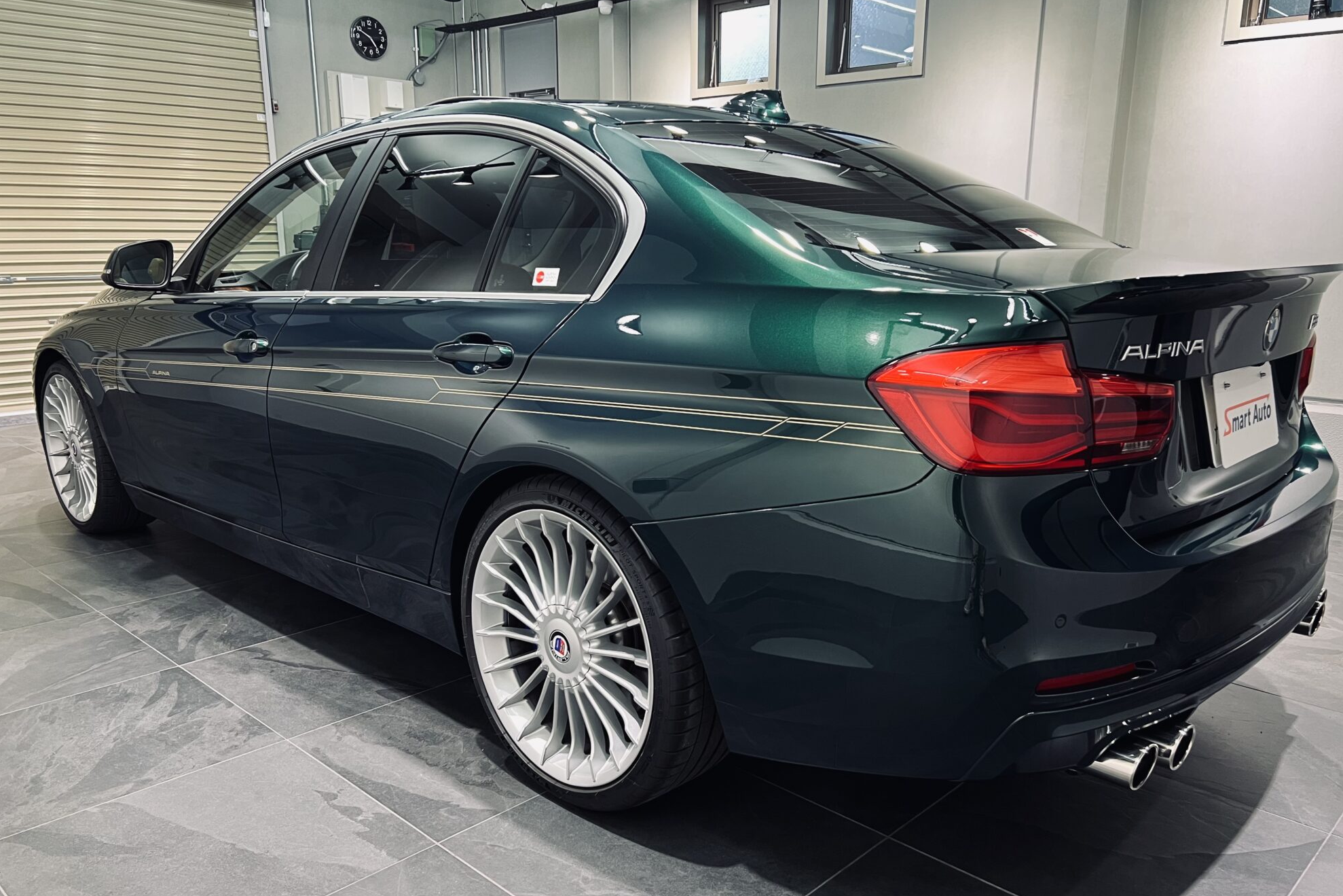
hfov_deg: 65.5
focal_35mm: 28
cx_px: 692
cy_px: 508
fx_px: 1045
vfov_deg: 46.3
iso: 200
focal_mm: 5.7
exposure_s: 1/59
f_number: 1.5
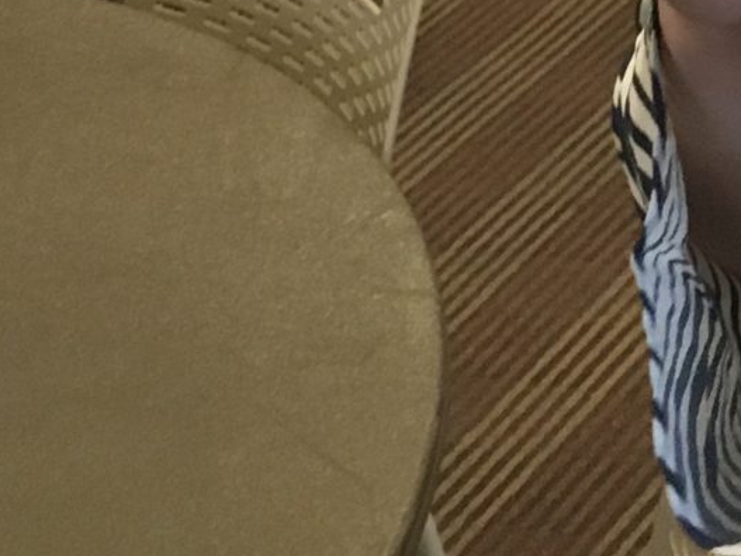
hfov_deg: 12.7
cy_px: -570
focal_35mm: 141
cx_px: 1343
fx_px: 3018
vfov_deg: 9.8
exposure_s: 1/30
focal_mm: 4.15
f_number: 2.2
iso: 160
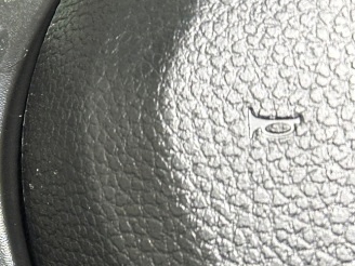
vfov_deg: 9.9
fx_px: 1538
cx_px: -192
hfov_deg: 12.5
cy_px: 171
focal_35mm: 150
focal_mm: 6.86
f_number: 1.78
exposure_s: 1/40
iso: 320
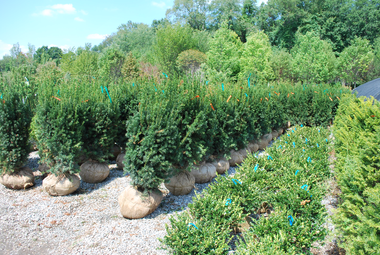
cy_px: 128
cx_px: 190
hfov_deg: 67.3
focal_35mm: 27
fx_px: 286
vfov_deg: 48.1
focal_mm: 18
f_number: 6.3
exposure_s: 1/160
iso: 100
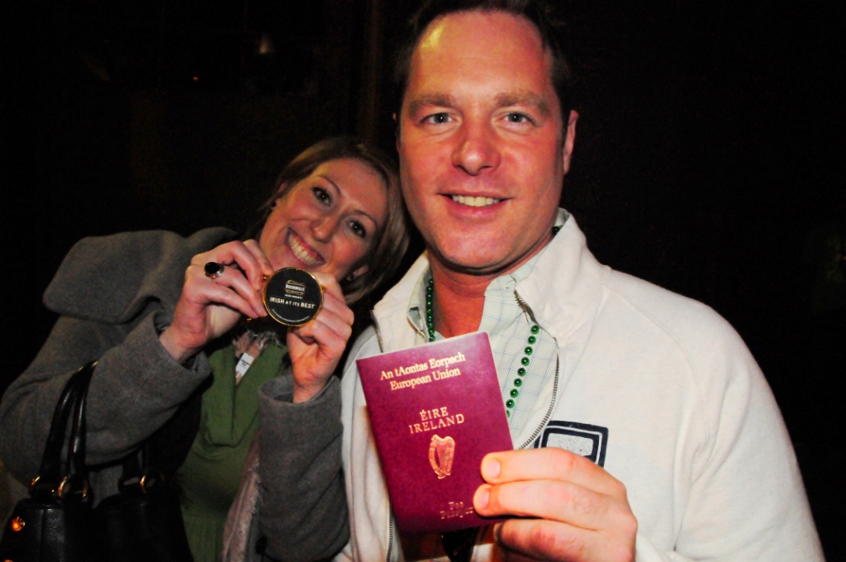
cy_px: 281
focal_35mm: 27
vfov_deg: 47.8
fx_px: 634
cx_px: 423
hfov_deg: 67.4
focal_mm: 18
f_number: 5.6
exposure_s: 1/100
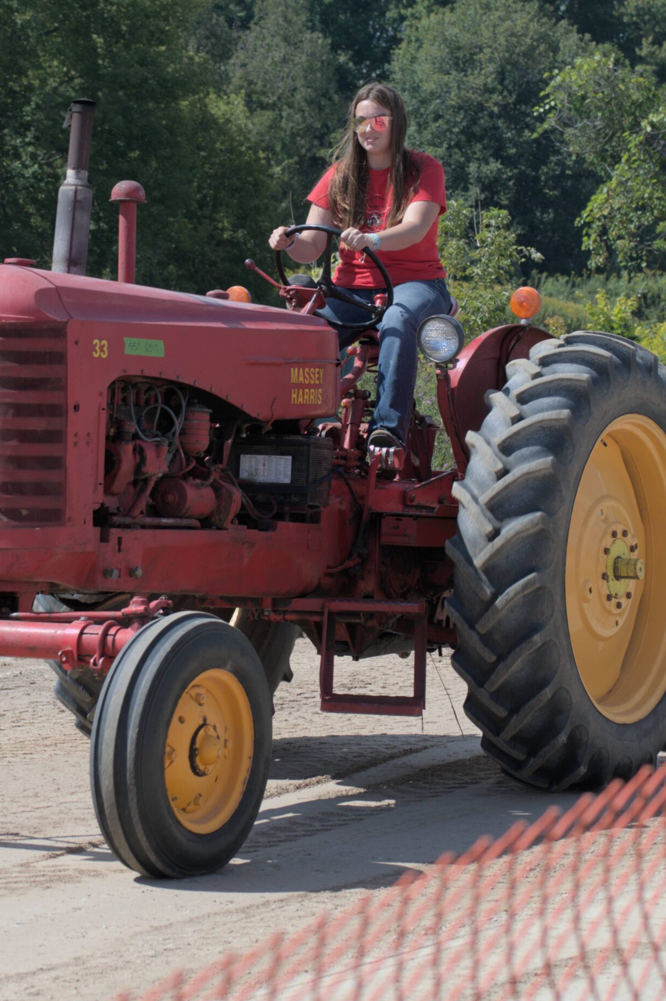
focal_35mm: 129
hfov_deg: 10.6
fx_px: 3585
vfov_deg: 15.9
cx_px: 295
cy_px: 409
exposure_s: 1/200
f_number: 7.1
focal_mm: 62
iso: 100
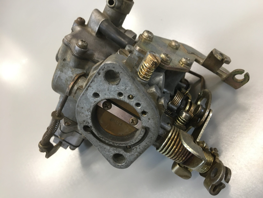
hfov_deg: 61.7
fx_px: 220
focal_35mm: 29
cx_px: 132
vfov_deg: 48.2
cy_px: 99
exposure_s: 1/33
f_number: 2.2
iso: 125
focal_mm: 4.15
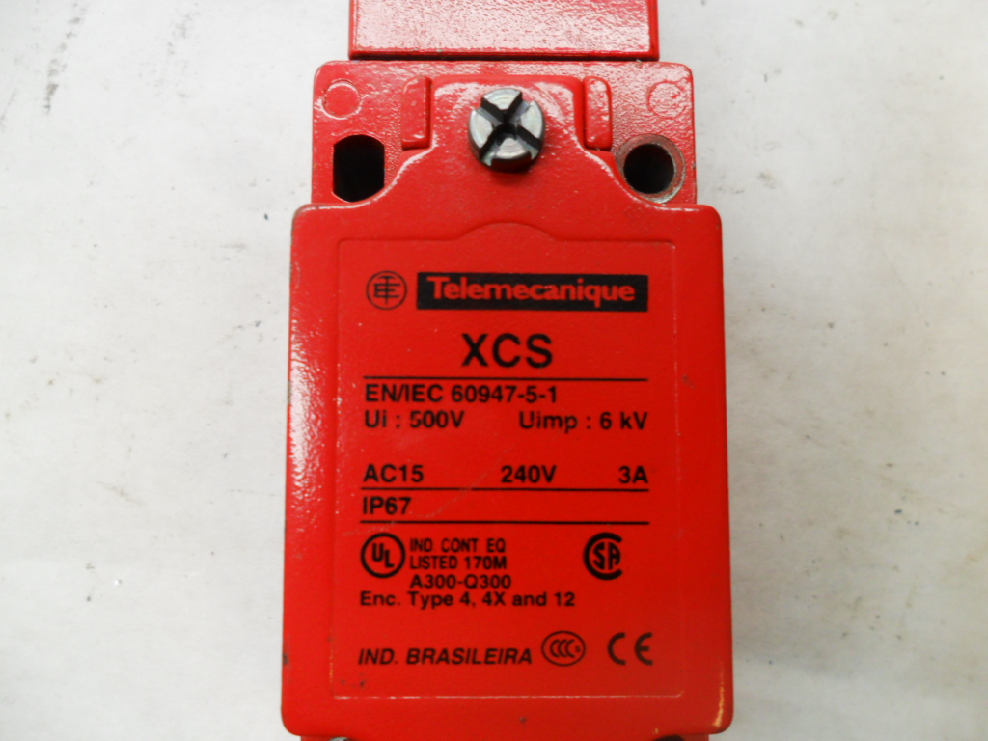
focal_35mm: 27
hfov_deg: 65.3
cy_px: 370
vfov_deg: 51.4
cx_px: 494
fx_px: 771
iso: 100
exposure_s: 1/60
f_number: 3.5
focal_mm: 4.9
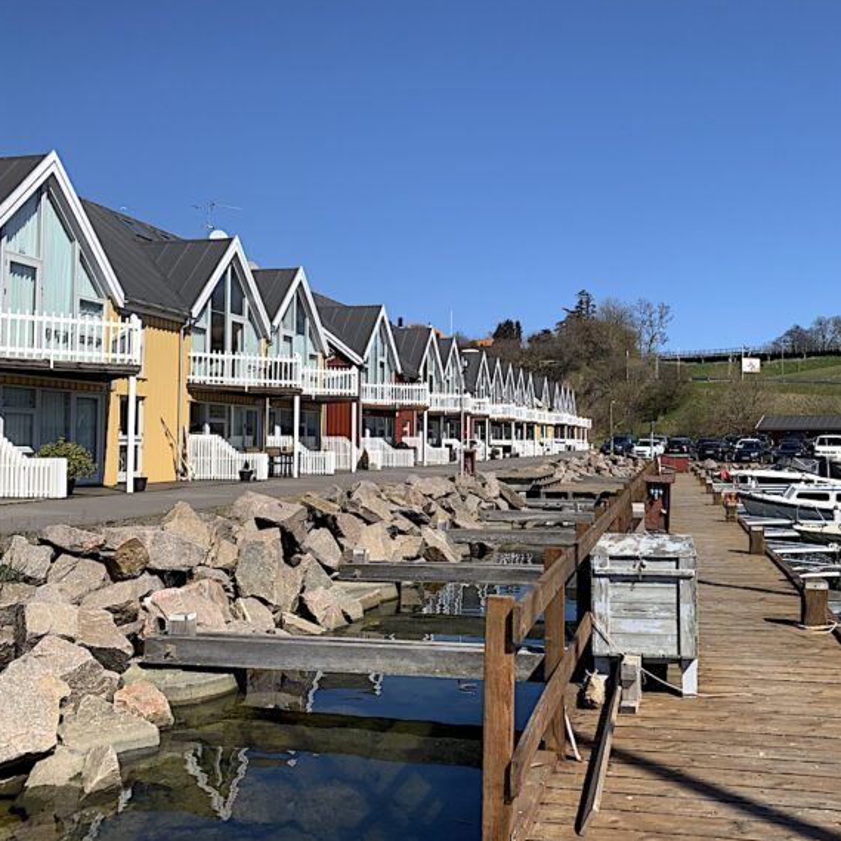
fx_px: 852
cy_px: 420
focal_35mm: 31
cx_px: 503
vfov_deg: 52.5
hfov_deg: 52.2
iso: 25
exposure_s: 1/2833
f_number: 1.8
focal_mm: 4.25
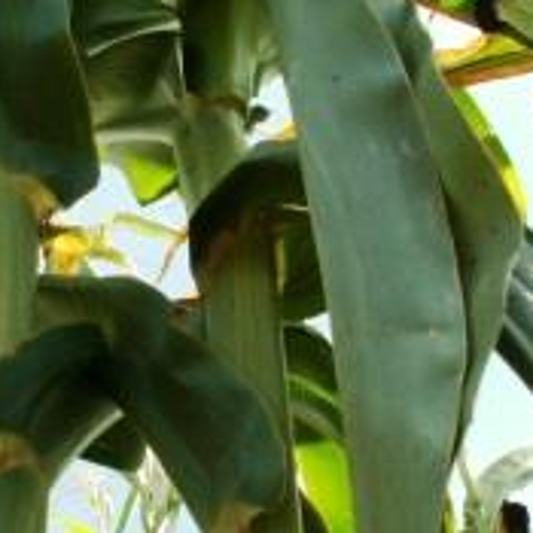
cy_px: 268
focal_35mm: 79
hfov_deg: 21.8
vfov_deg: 21.9
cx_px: 186
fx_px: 1376
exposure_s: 1/100
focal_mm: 5.86
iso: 50
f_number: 5
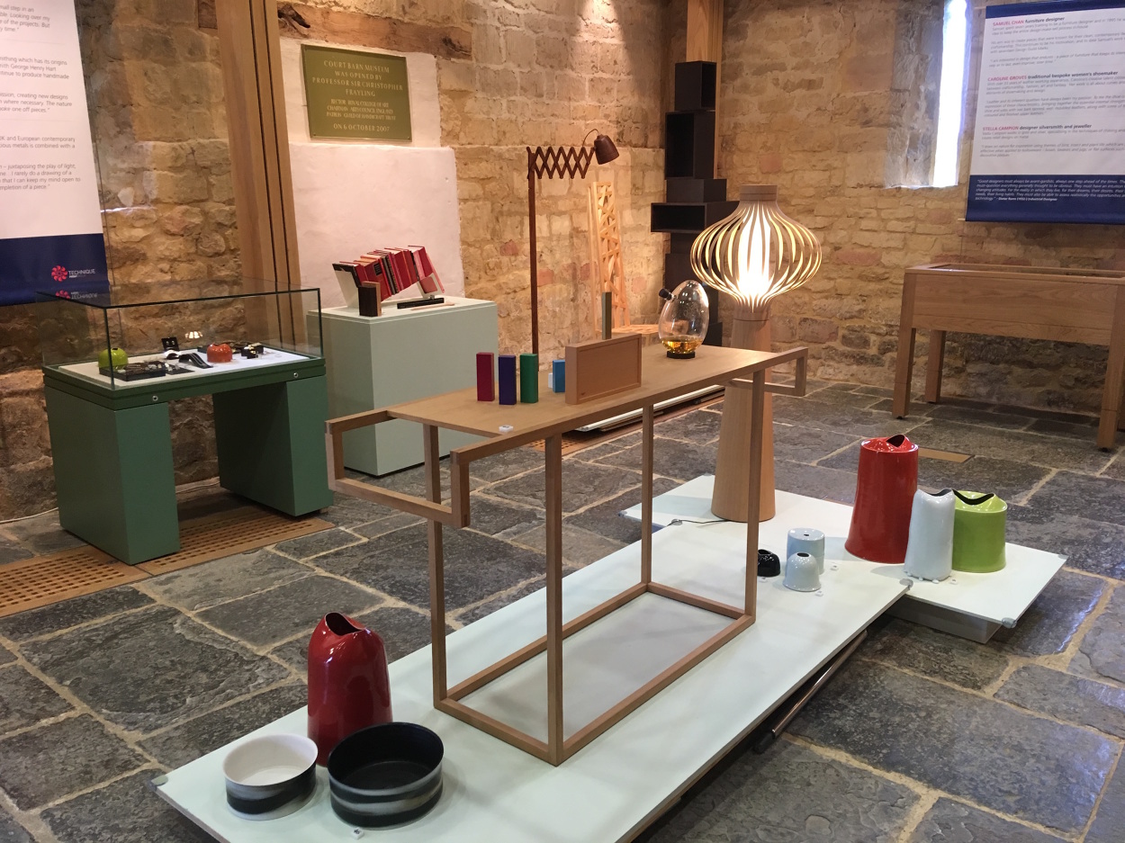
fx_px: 942
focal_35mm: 29
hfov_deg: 61.7
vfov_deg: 48.2
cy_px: 422
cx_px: 562
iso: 125
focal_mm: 4.15
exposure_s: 1/33
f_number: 2.2
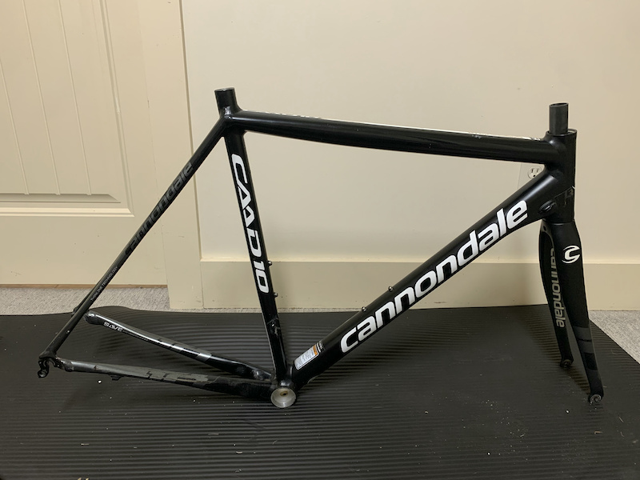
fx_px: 481
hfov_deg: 67.3
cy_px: 240
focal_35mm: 26
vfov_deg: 53.1
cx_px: 320
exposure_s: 1/60
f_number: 1.8
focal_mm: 4.25
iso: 200
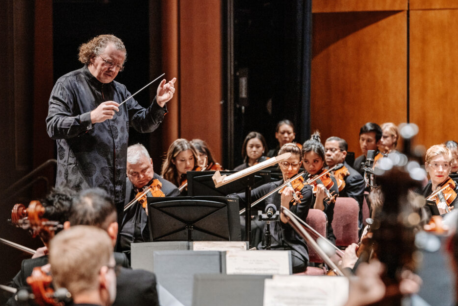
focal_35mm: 141
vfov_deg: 9.7
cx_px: 243
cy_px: 150
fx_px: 1794
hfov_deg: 14.5
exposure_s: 1/250
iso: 1000
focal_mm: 129
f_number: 4
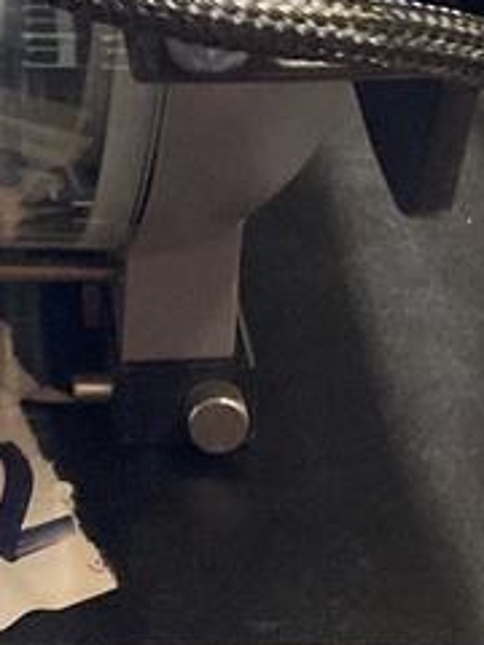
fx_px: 2610
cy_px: -637
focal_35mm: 140
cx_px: -102
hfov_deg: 10.4
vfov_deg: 12.4
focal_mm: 3.99
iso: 320
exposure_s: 1/30
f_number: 1.8
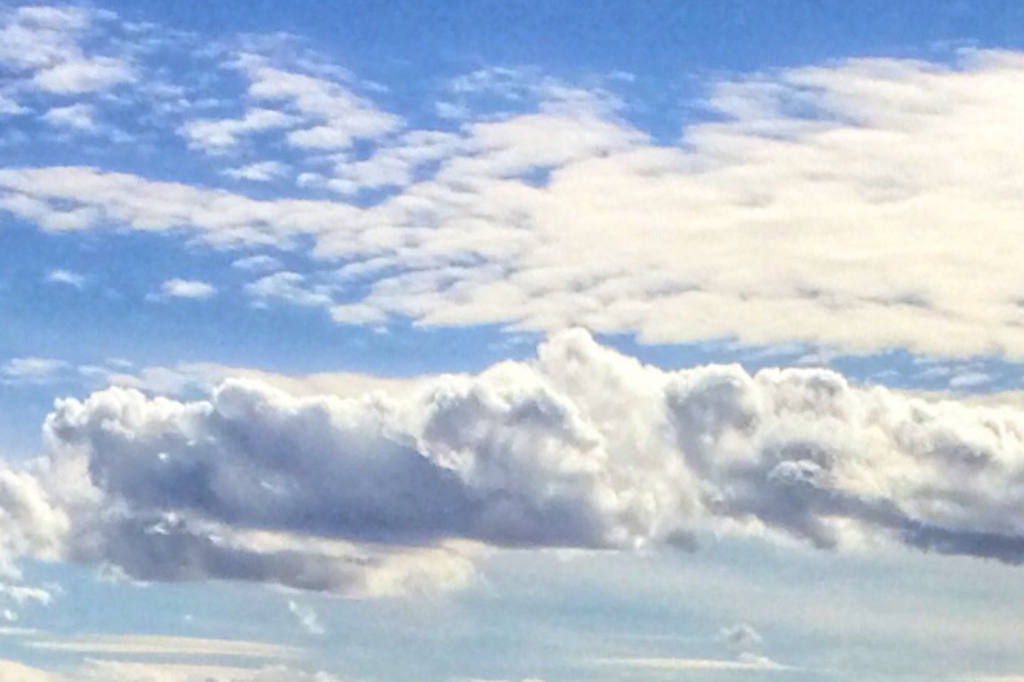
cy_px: 1704
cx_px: 750
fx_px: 4208
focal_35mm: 148
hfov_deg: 13.8
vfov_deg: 8.4
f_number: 2.2
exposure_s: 1/5882
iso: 40
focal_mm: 4.15
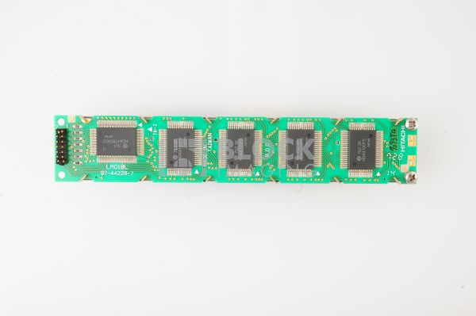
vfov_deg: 26.9
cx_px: 238
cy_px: 158
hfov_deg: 39.6
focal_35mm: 50
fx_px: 661
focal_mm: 50
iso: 1600
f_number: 13
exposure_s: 1/125
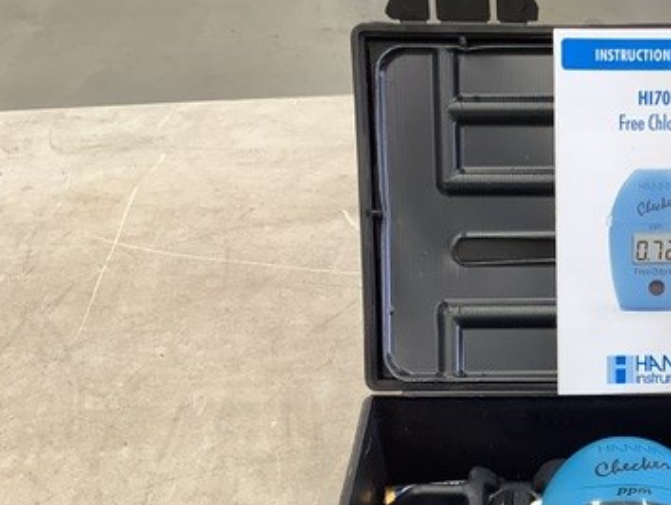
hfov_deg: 32.8
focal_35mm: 56
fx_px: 1086
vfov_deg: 25.7
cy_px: 391
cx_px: 591
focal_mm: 3.3
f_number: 2.4
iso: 64
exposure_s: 1/50
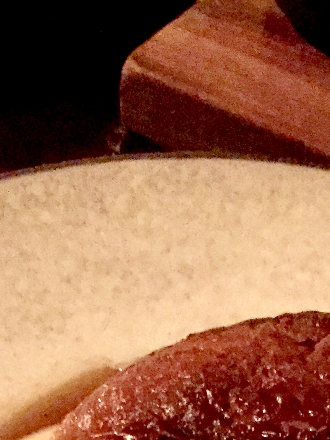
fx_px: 1106
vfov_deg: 20.4
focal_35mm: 87
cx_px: 255
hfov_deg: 16.9
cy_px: 586
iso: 2000
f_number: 2.2
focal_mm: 4.15
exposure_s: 1/15
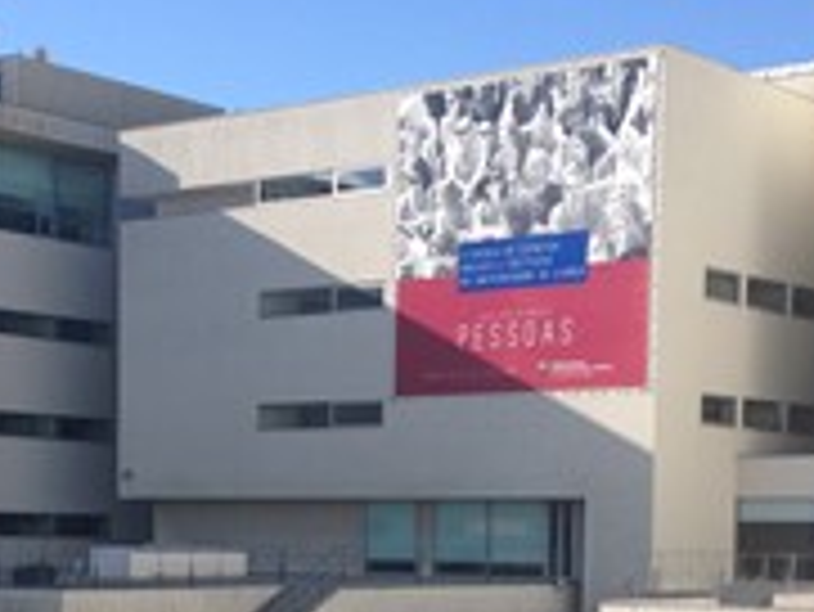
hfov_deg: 21.5
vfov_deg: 15.9
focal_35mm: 91
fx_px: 2141
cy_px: 628
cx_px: 351
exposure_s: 1/1391
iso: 50
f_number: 2.4
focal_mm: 4.12
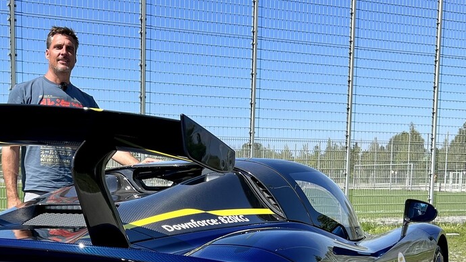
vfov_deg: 21.2
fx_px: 679
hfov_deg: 37.2
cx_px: 137
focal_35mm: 55
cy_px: 246
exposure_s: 1/3077
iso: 50
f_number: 1.5
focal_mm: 5.7
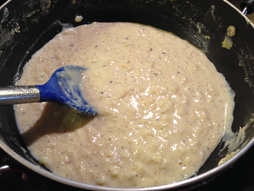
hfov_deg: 55.4
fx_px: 242
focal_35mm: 33
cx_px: 127
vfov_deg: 42.9
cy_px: 96
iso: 100
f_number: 2.4
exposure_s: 1/20
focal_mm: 4.12
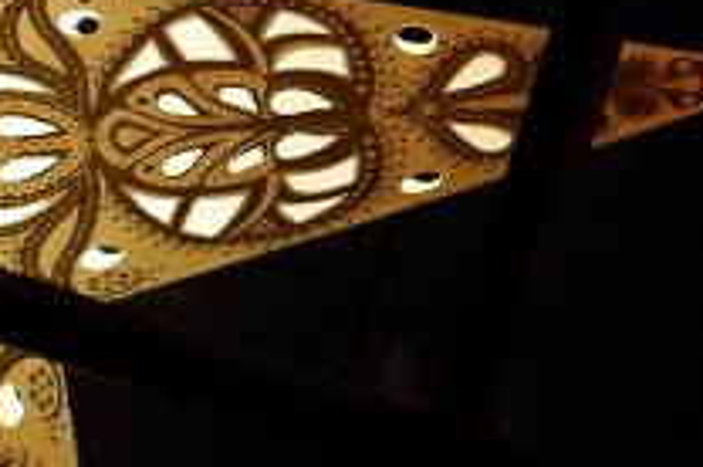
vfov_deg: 3.8
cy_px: -64
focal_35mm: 361
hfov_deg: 5.6
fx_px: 7039
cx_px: 1335
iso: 200
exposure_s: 1/200
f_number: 2.8
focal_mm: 50
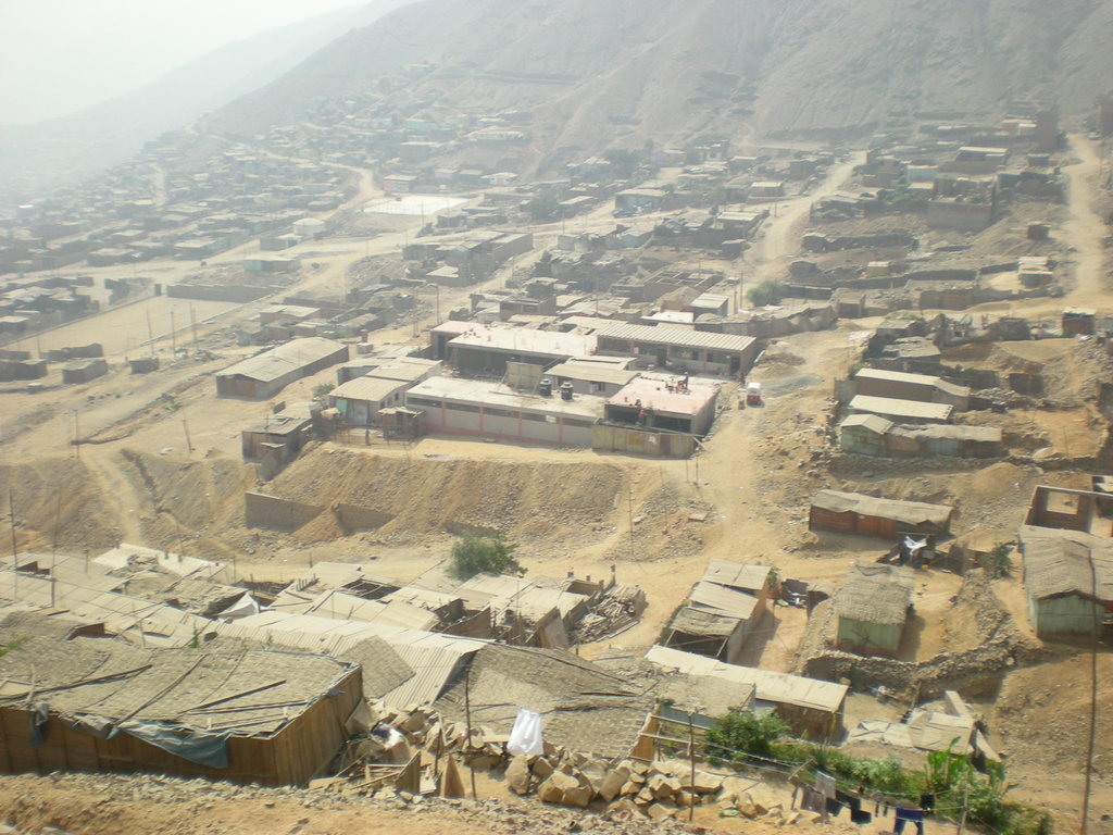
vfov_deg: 37.7
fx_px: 1222
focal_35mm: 38
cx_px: 556
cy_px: 418
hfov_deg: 49.0
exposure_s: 1/244
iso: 50
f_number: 4.6
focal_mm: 6.3
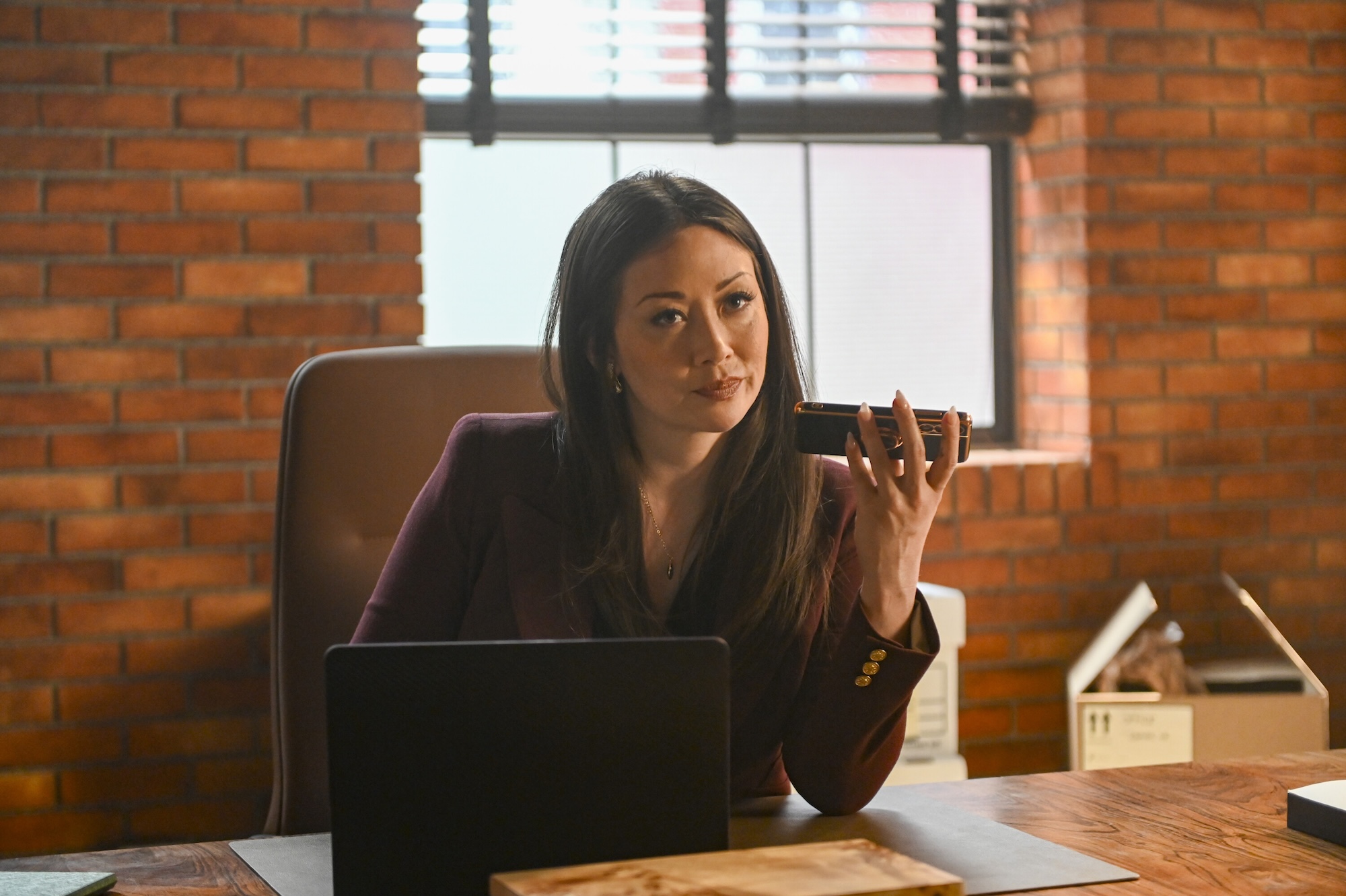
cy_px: 448
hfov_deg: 28.9
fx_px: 2616
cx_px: 673
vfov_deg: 19.4
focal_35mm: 70
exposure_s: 1/125
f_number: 2.8
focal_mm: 70
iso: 4000
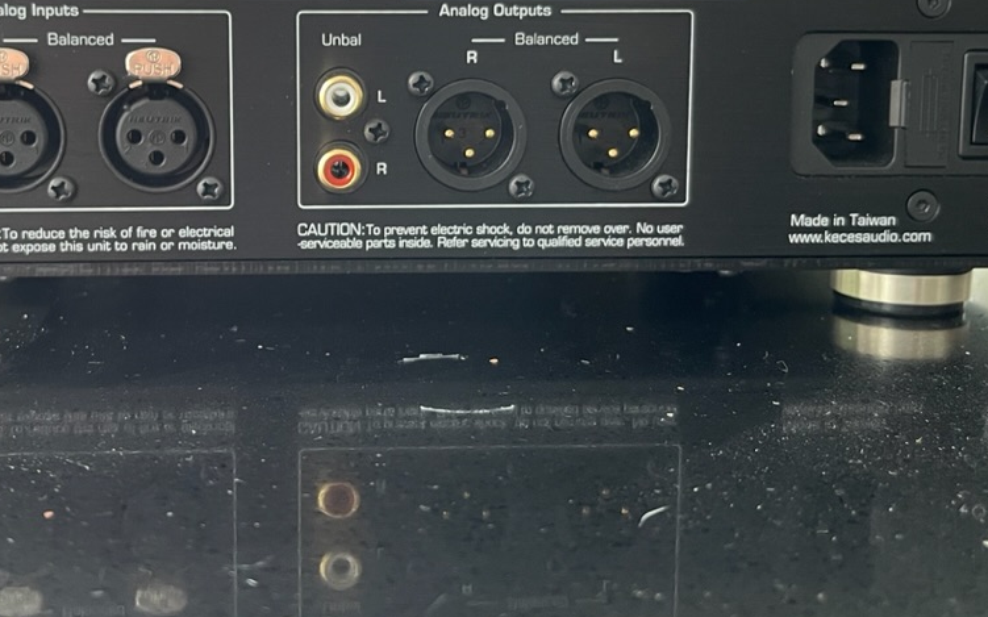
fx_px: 1265
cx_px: 364
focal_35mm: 47
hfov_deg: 42.3
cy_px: 130
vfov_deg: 26.9
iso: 400
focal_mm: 5.1
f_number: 1.6
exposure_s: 1/60
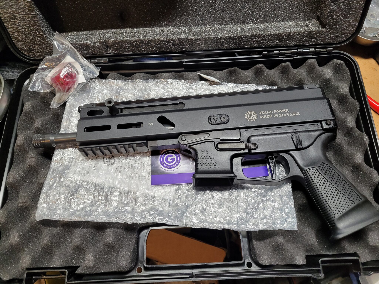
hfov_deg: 67.3
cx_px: 190
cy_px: 142
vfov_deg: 53.1
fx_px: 285
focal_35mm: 26
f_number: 1.8
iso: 320
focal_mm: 5.4
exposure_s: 1/119
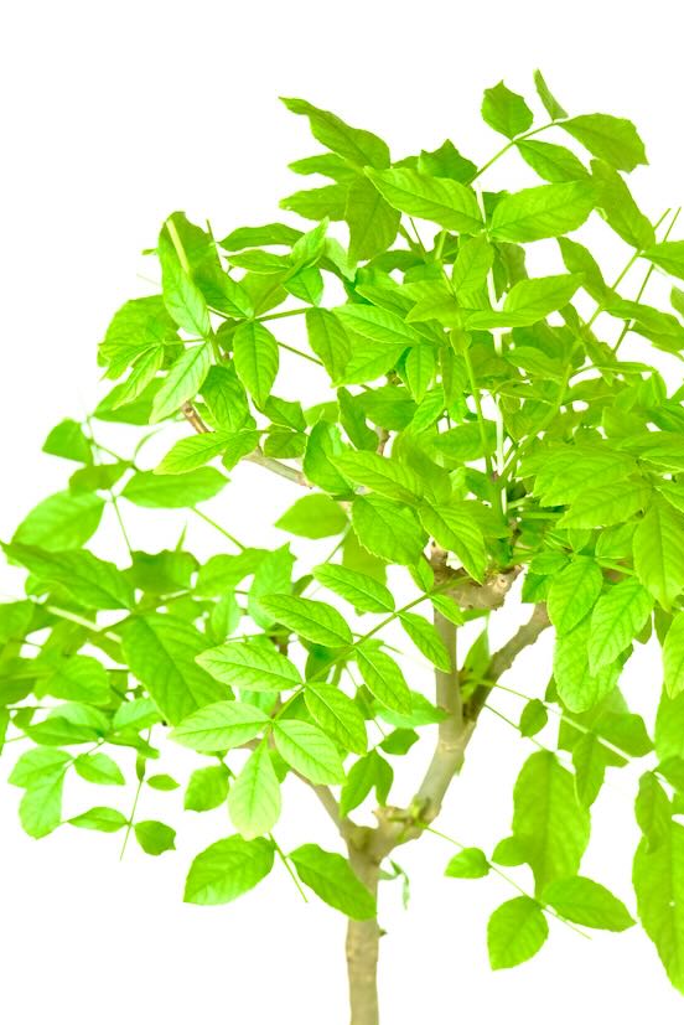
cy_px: 744
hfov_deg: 8.4
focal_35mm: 164
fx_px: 4670
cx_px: 388
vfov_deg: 12.5
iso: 2500
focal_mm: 70.5
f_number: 5
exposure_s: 1/50
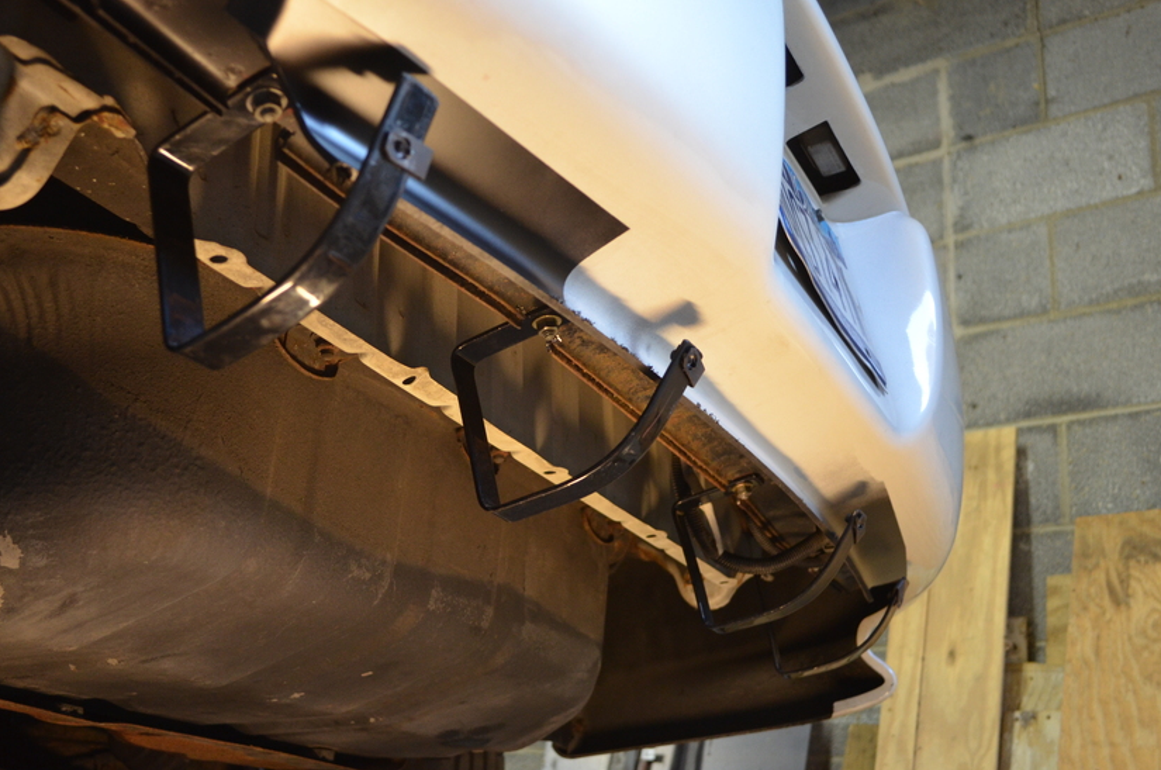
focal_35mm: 43
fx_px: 1384
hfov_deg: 45.3
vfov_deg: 31.1
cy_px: 347
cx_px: 477
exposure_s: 1/30
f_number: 4
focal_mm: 24
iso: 900
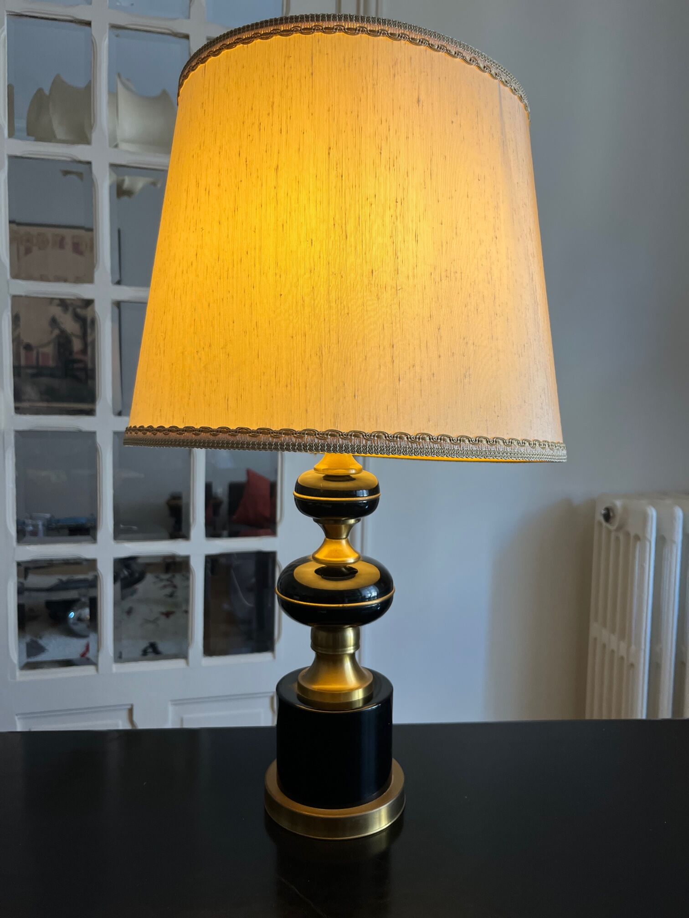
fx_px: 690
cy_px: 459
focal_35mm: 26
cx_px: 344
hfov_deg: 53.1
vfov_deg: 67.3
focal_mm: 5.1
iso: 100
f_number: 1.6
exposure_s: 1/100
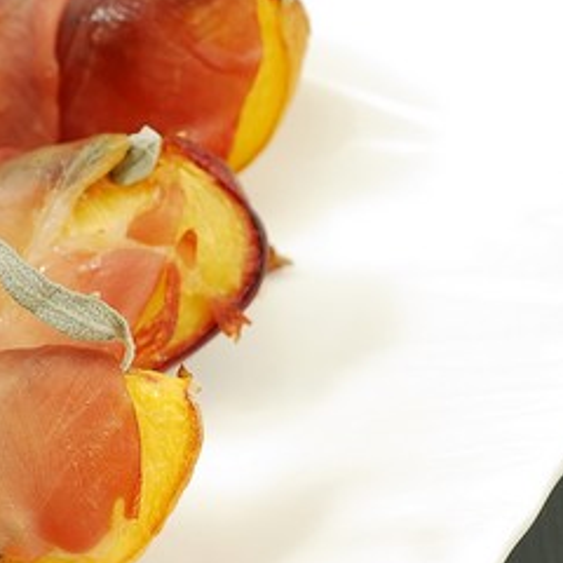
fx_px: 4379
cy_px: 425
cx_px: -5
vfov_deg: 7.3
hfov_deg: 7.3
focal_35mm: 238
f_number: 5.6
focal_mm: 50
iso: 100
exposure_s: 1/6
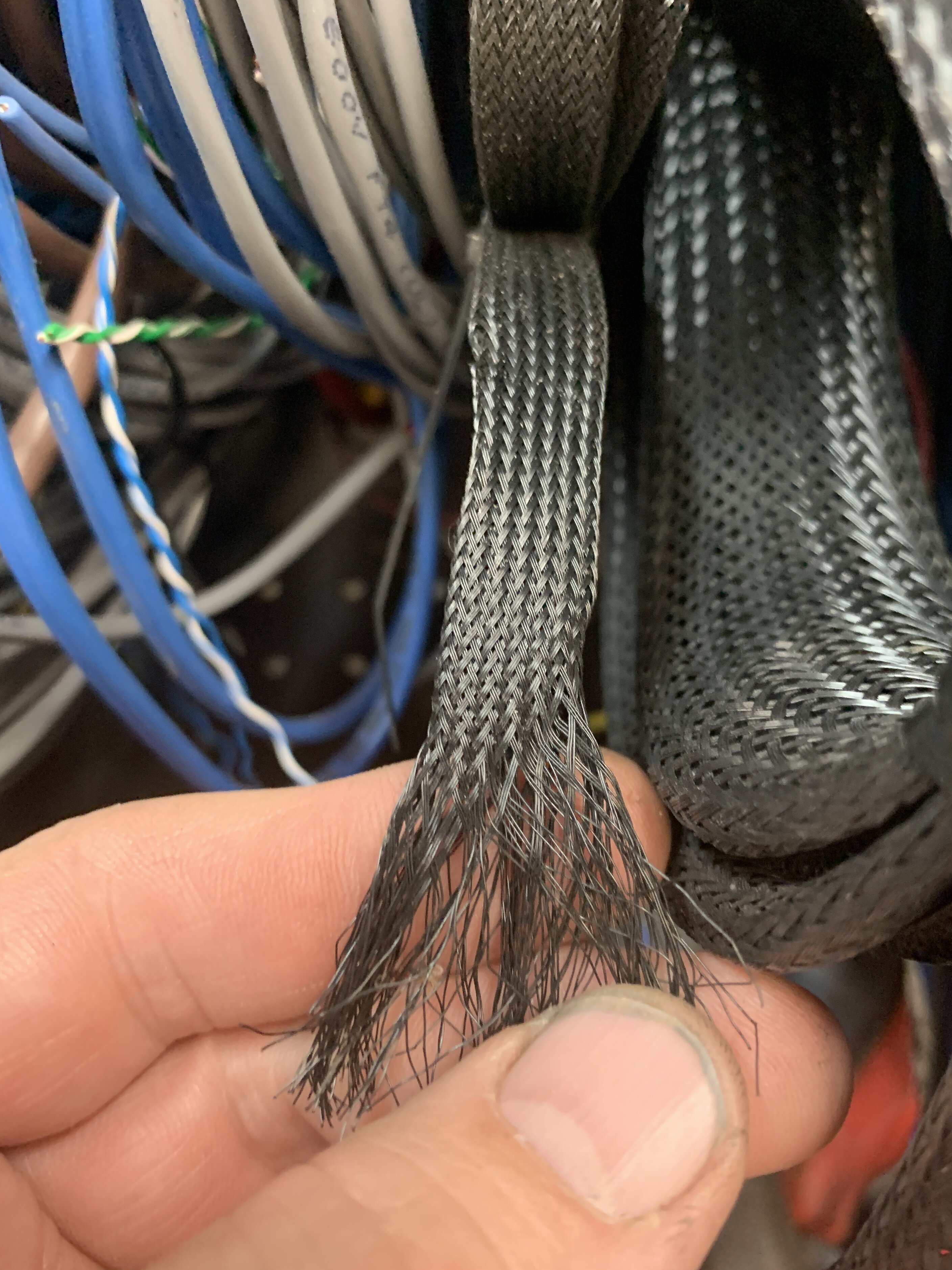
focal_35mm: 28
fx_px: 1027
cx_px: 512
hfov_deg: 49.7
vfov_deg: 63.4
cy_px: 644
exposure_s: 1/40
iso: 400
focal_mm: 4.25
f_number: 1.8
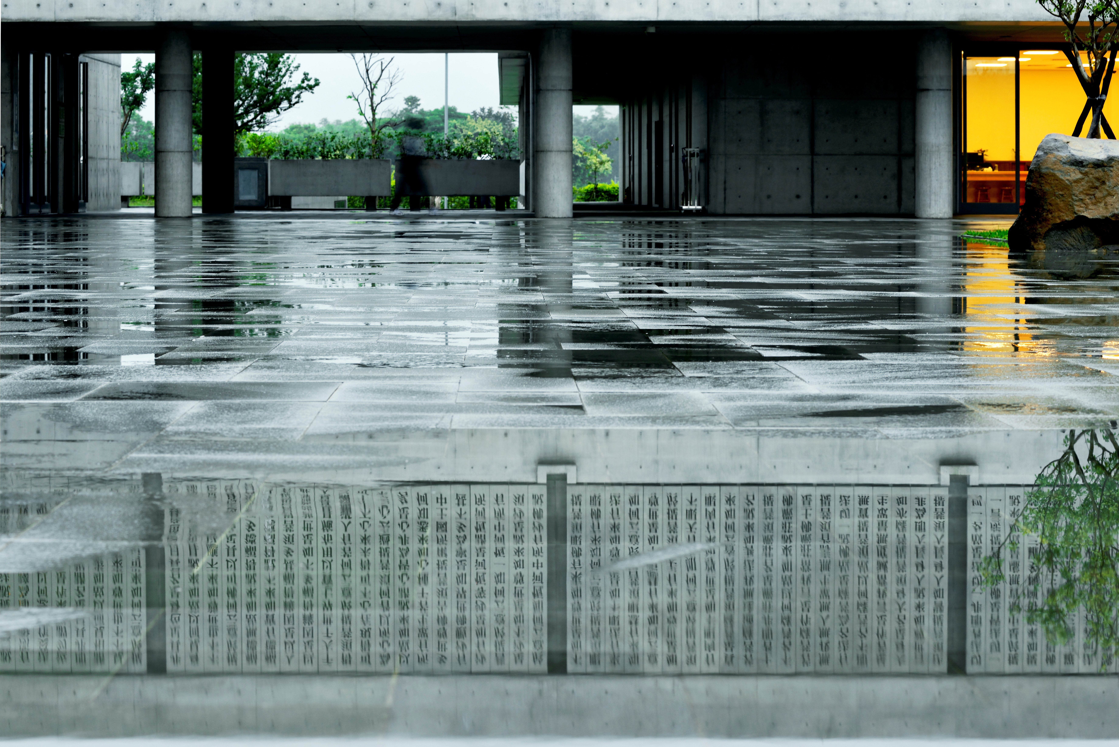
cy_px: 374
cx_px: 560
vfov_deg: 17.1
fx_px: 2487
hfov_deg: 25.4
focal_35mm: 80
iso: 100
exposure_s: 1/4
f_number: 11
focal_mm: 80
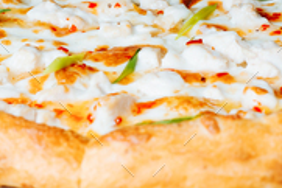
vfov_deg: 8.4
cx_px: 136
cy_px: 25
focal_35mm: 163
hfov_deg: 12.6
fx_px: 1278
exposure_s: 1/160
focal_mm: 50
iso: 100
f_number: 5.6
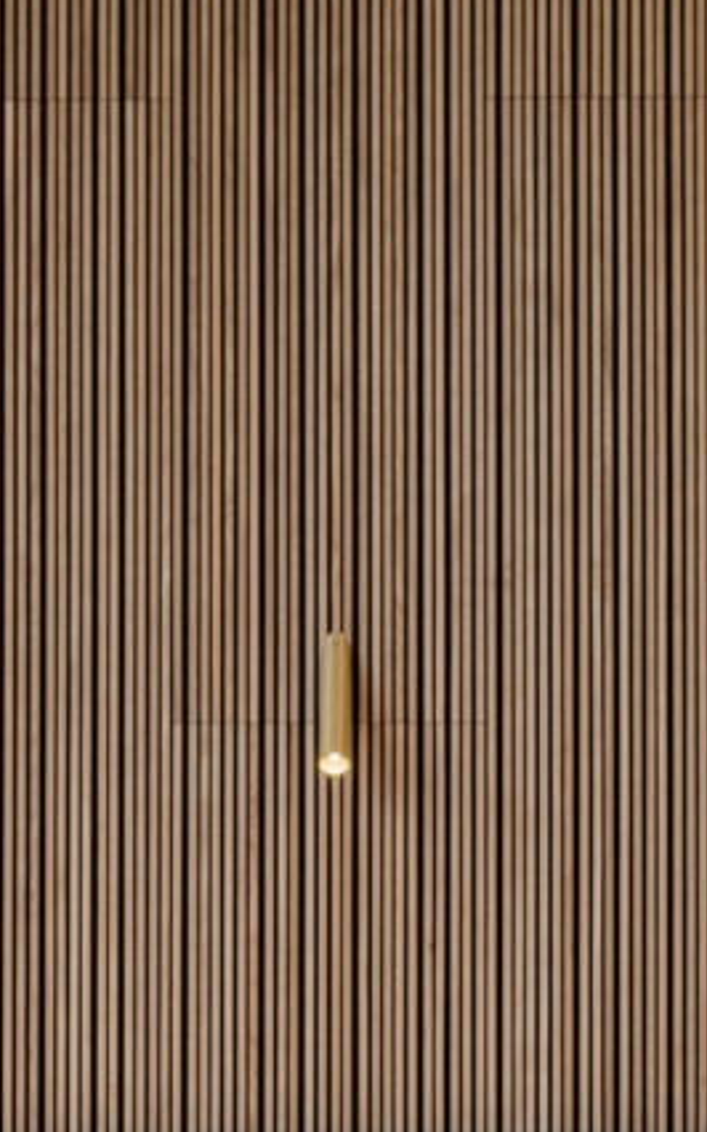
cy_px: 1241
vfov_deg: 16.2
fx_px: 3856
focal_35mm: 125
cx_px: 357
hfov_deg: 10.5
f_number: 9
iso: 100
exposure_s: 1/4
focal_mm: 34
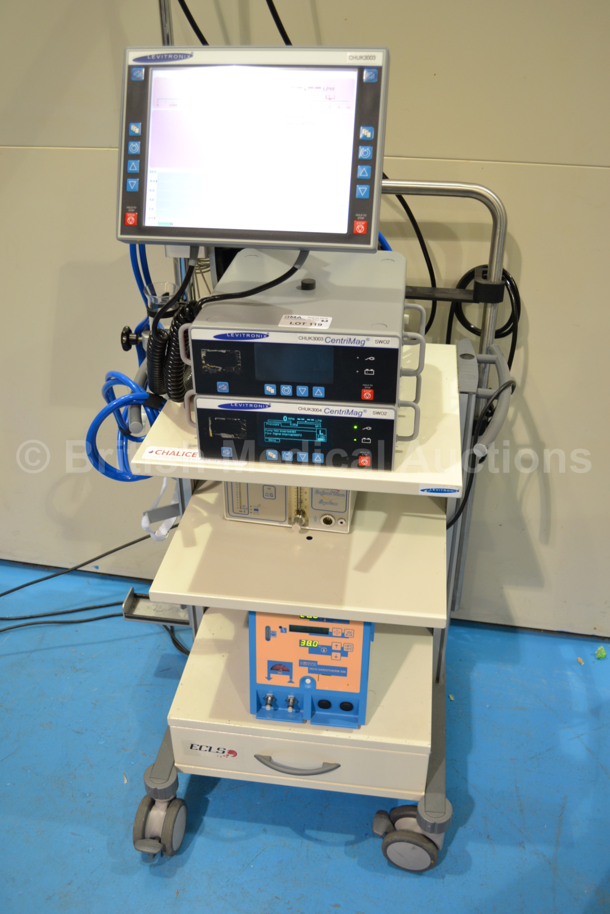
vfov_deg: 57.2
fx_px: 839
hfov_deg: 40.0
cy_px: 457
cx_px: 305
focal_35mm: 33
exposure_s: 1/20
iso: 400
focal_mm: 22
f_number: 3.8
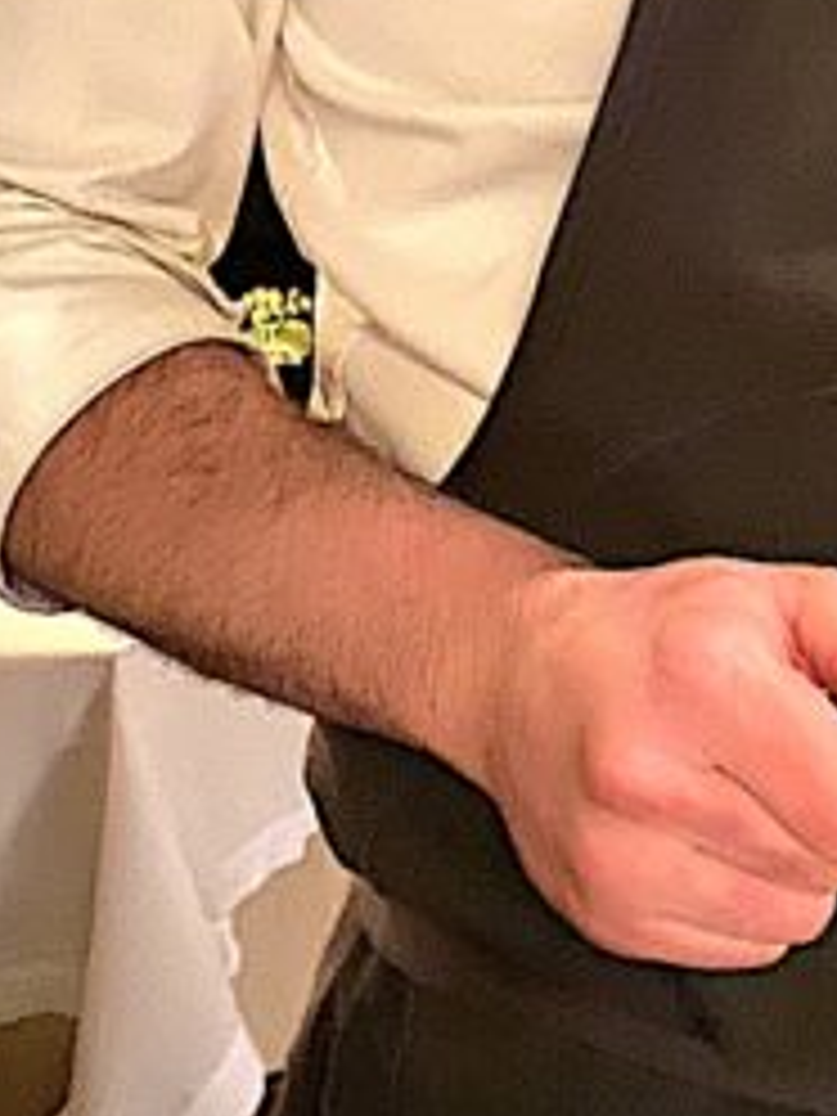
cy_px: -74
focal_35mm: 77
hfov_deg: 18.5
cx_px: 896
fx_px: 2482
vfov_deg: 23.9
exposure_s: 1/8
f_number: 1.8
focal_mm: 4.25
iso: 640
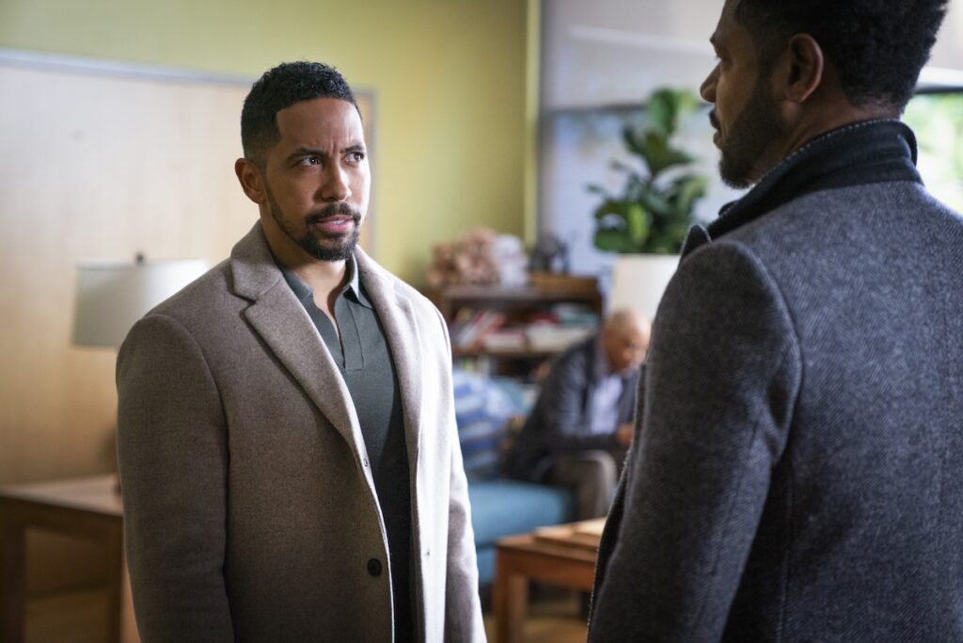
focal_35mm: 70
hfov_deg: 28.8
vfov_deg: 19.5
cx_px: 482
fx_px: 1873
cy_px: 322
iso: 3200
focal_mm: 70
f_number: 2.8
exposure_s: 1/200
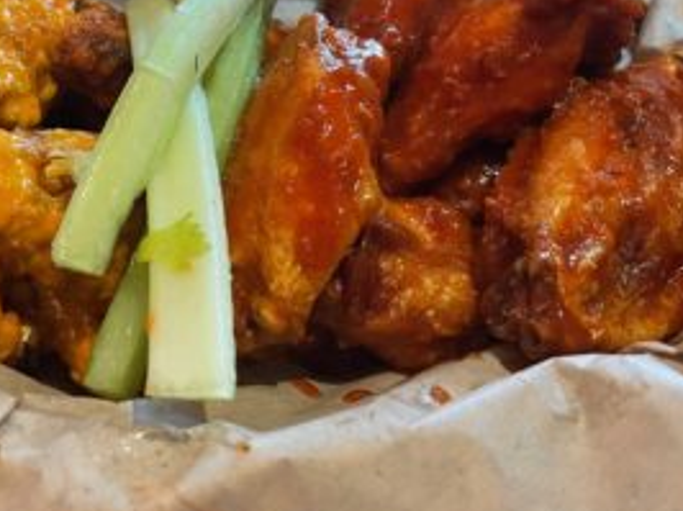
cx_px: 195
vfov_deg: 30.2
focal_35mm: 47
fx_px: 927
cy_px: 108
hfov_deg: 39.7
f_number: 1.6
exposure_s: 1/60
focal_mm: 4.2
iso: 500
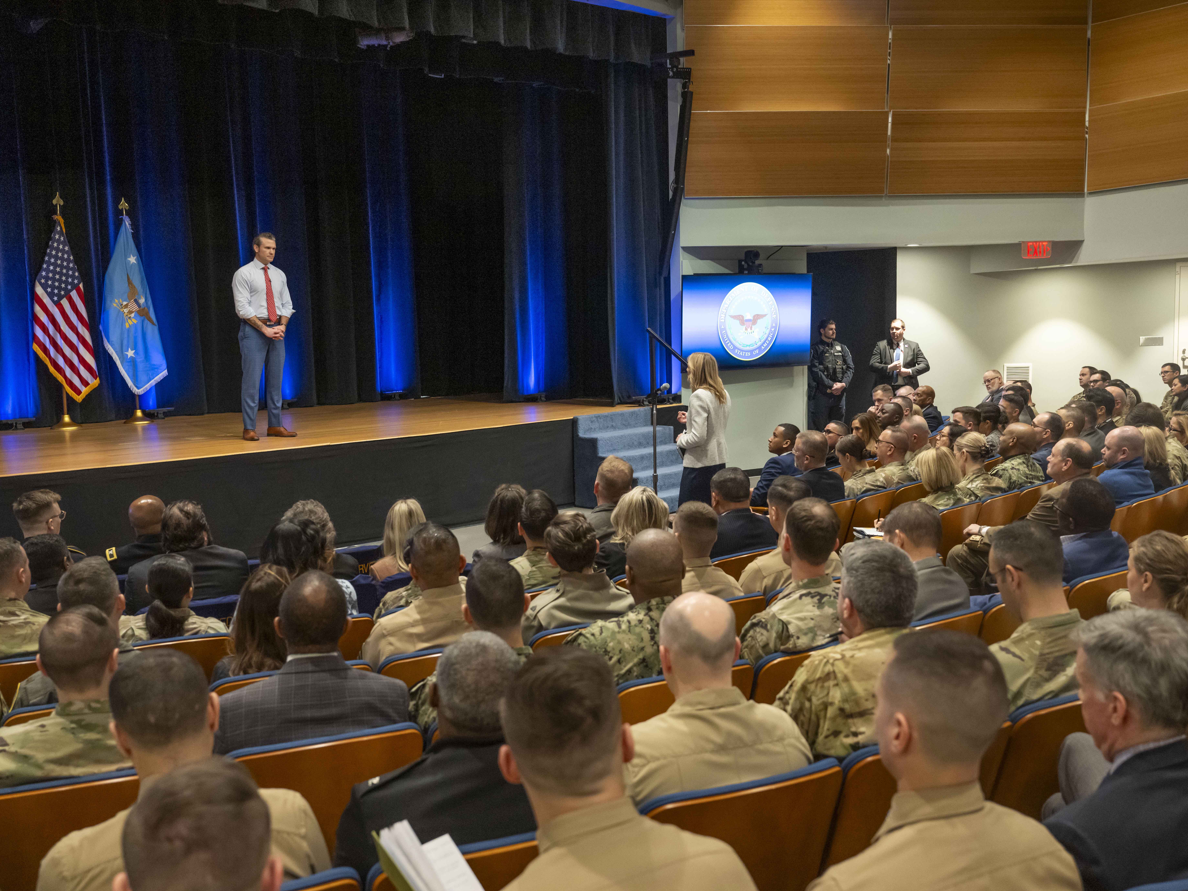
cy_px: 444
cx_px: 626
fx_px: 1304
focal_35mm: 38
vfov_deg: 37.7
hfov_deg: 49.0
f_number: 4.5
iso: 2500
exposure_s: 1/200
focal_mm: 35
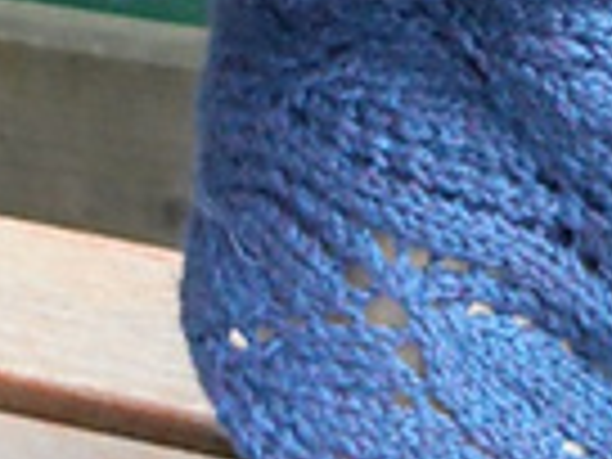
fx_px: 2864
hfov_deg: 12.1
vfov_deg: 8.7
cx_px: 547
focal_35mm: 162
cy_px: -468
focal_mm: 7.9
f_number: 4.7
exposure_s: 1/20
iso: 400
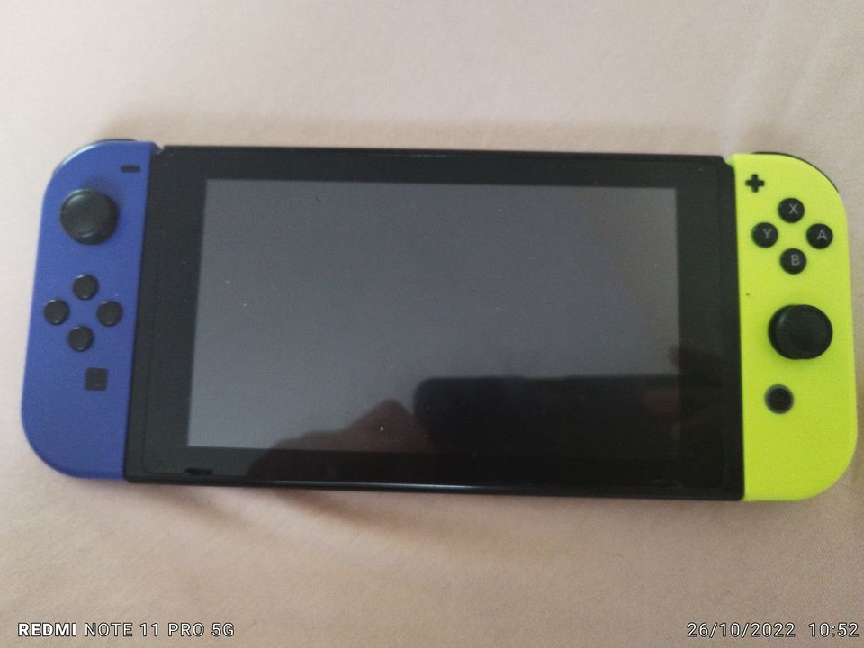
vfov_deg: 54.9
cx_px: 438
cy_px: 324
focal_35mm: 25
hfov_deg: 69.4
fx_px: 624
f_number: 1.89
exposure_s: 1/25
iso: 1400
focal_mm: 5.89
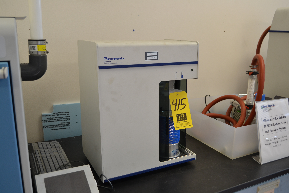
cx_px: 144
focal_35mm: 33
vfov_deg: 40.0
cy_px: 96
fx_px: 265
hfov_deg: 57.2
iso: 400
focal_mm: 22
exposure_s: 1/100
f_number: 5
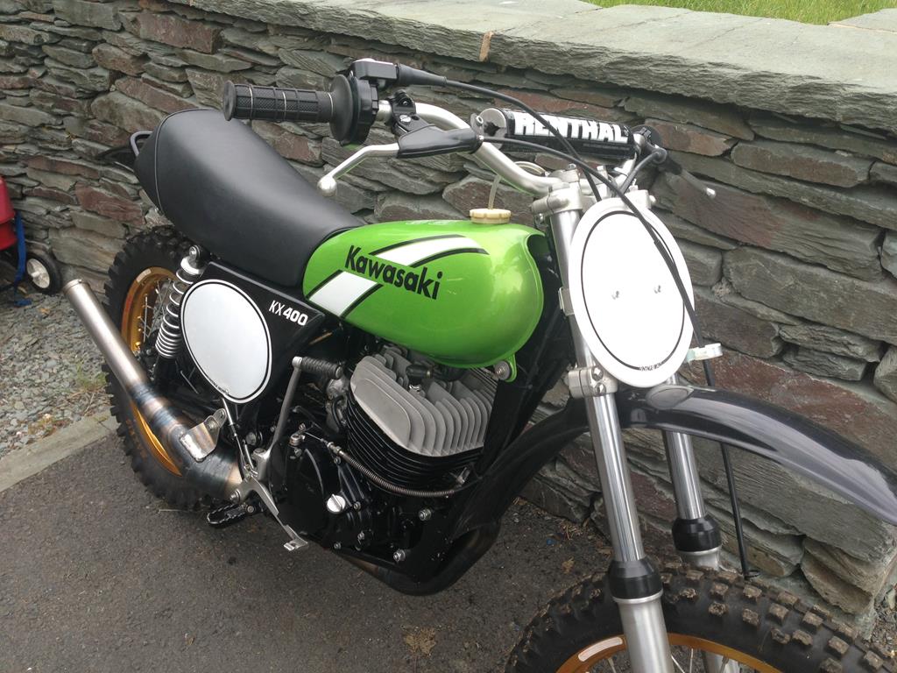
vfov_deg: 42.9
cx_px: 448
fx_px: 855
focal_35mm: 33
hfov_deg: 55.4
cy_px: 336
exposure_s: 1/228
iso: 50
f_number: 2.4
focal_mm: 4.13
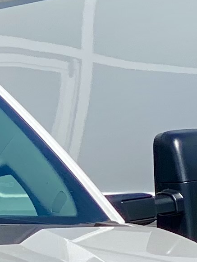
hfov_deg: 4.1
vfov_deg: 5.5
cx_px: 20
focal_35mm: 360
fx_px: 2730
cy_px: 373
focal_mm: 6
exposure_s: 1/2083
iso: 20
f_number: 2
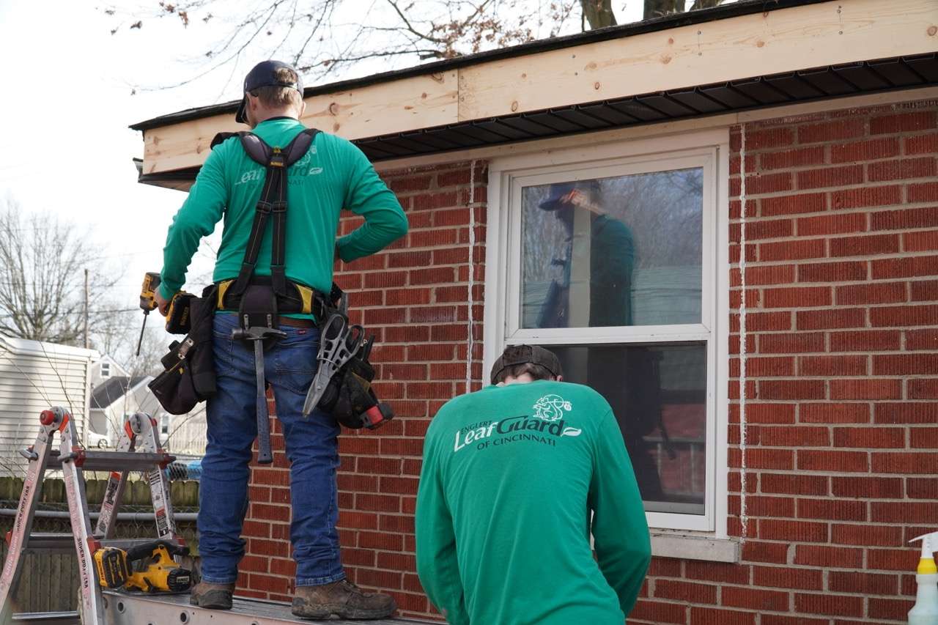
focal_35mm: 40
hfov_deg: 47.9
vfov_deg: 33.0
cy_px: 312
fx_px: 1055
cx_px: 469
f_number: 5.6
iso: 640
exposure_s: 1/800
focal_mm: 27
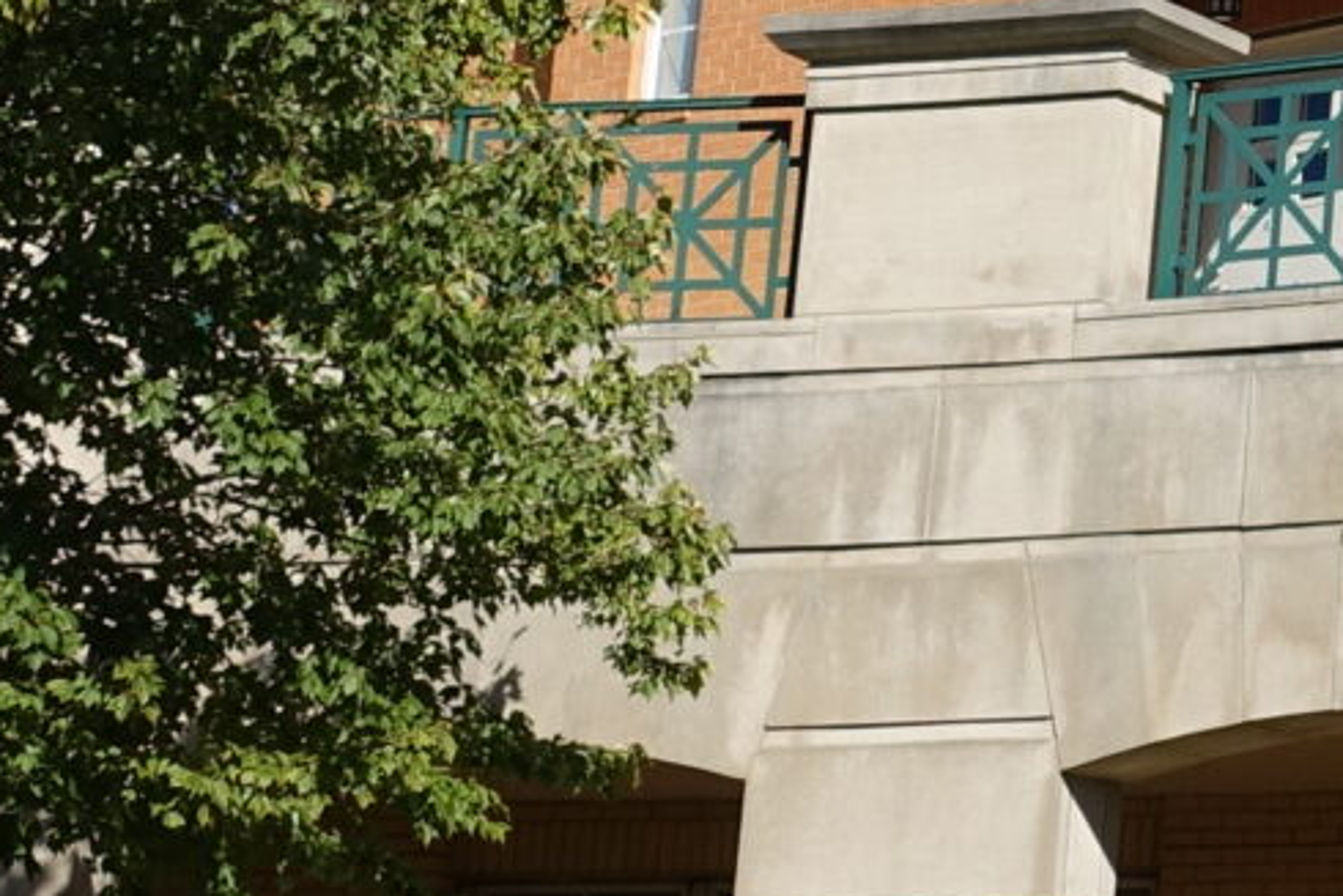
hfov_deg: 11.7
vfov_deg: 8.3
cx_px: 2469
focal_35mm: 162
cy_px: -544
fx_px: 6045
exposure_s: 1/500
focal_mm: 11.33
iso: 125
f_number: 5.6
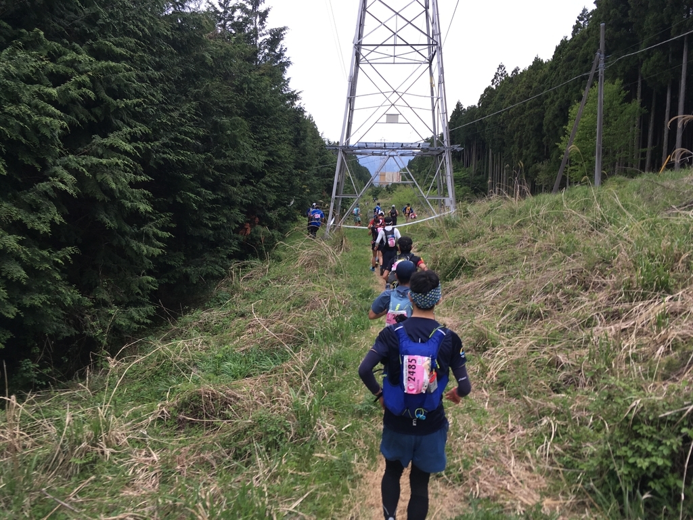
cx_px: 346
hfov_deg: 61.7
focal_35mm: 29
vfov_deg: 48.2
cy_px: 260
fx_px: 581
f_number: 2.2
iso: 25
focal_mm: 4.15
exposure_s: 1/375
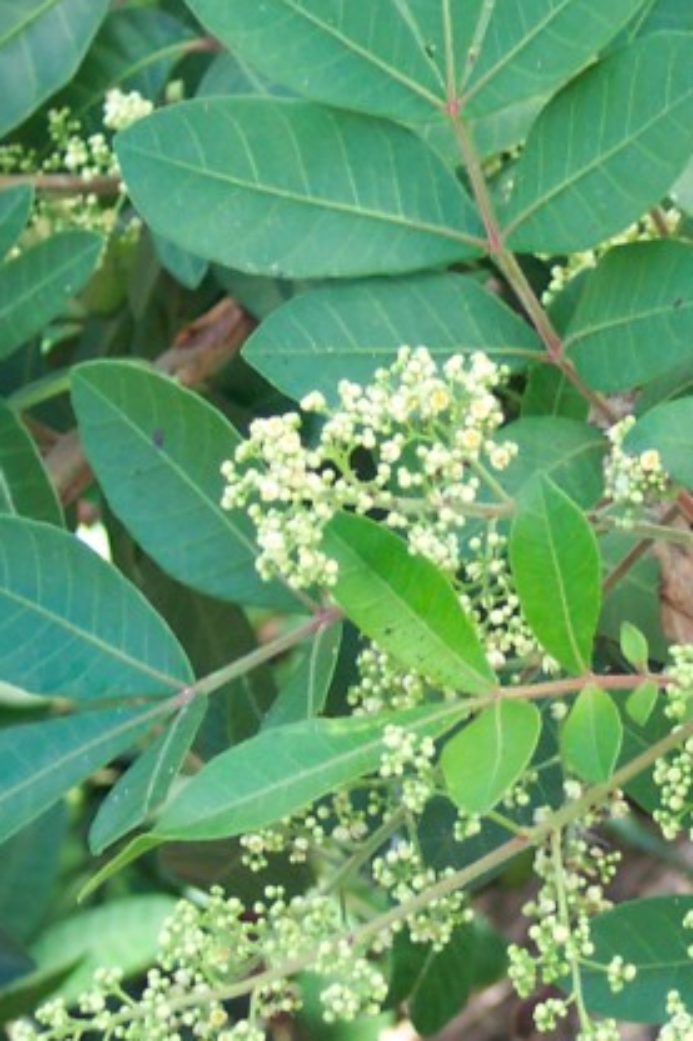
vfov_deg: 13.2
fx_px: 4479
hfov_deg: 8.8
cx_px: 748
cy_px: 430
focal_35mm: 155
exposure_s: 1/125
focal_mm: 13.3
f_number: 3.4
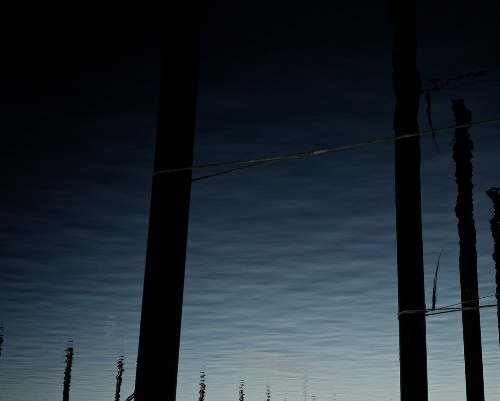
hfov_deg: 33.8
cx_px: 332
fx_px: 814
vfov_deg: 27.6
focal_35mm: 55
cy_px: 192
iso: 200
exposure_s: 1/640
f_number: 4
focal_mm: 20
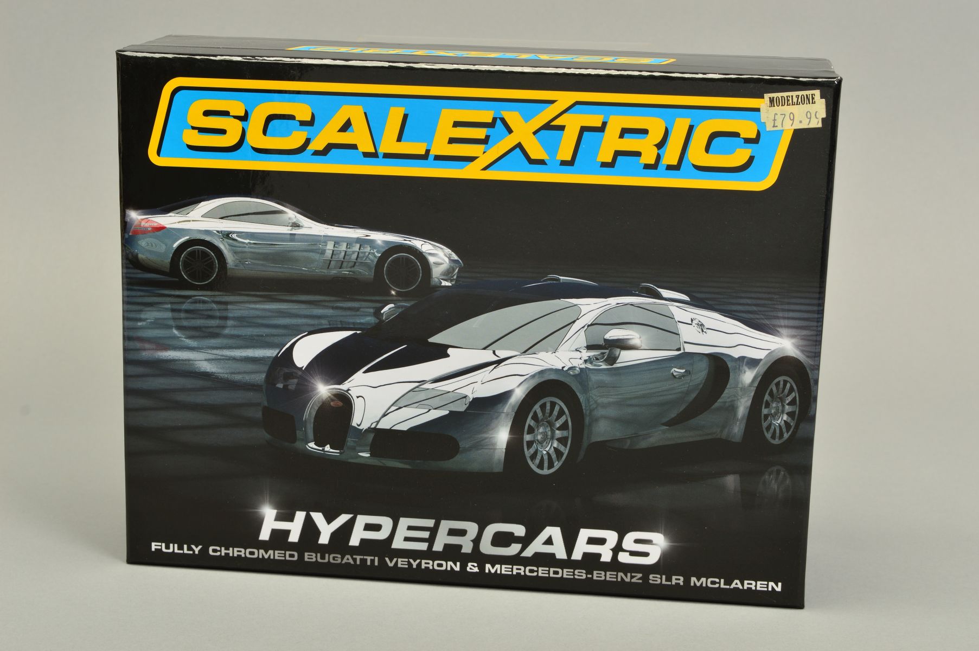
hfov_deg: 29.9
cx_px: 490
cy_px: 326
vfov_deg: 20.1
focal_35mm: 68
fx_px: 1834
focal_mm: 45
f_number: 14
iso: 100
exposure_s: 1/100
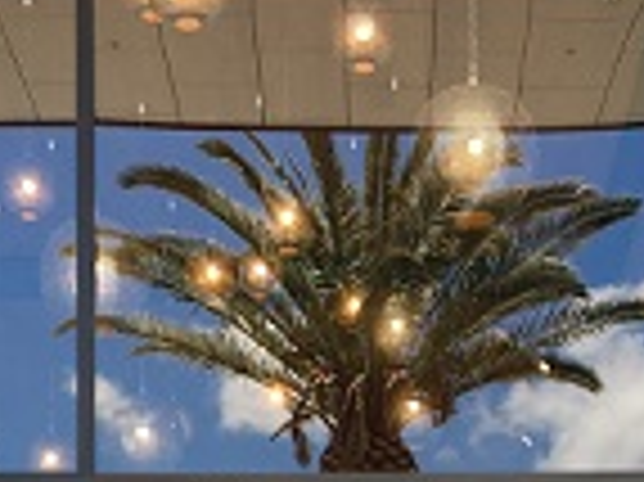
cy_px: 820
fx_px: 2082
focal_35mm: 112
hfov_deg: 17.5
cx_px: 417
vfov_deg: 12.3
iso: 25
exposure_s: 1/196
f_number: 2.2
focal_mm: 4.15
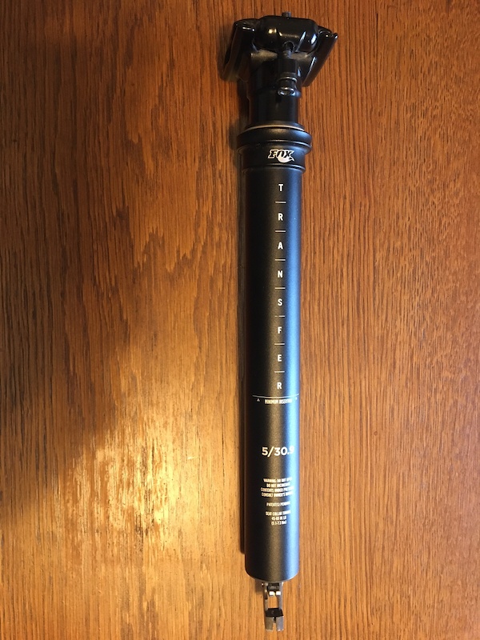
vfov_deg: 61.7
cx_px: 240
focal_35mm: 29
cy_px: 320
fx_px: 536
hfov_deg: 48.2
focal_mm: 4.15
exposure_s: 1/20
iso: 200
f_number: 2.2
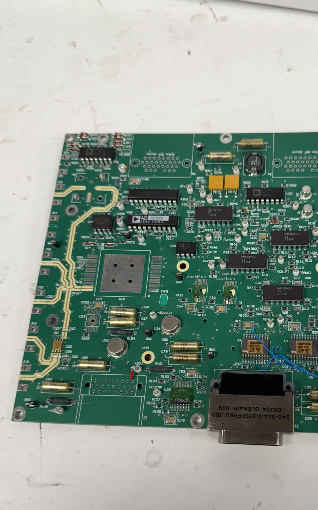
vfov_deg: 57.7
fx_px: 458
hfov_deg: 37.3
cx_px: 241
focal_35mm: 33
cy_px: 307
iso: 100
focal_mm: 6.76
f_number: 1.78
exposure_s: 1/120
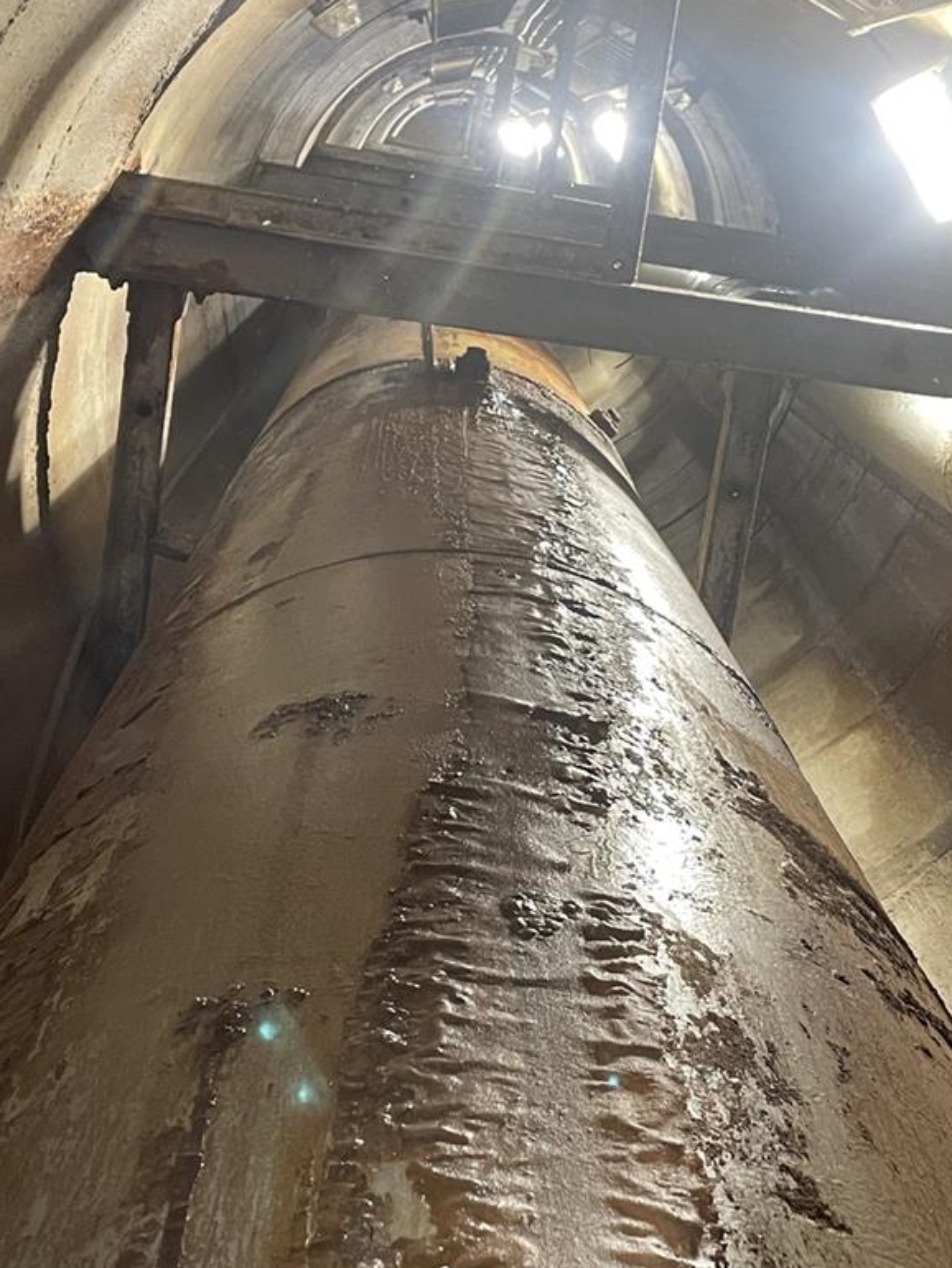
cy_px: 573
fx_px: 1979
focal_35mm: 54
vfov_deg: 35.5
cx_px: 616
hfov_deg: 26.9
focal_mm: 4.2
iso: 250
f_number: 1.6
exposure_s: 1/60
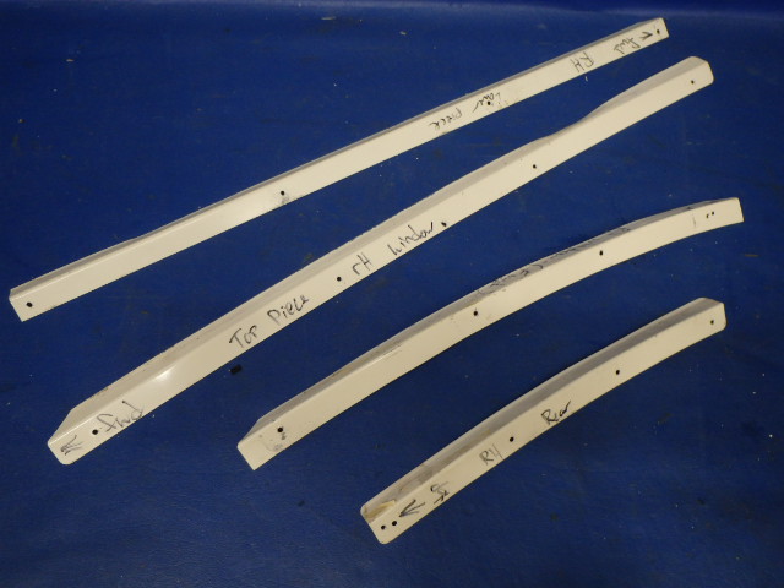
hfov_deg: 63.4
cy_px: 294
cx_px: 392
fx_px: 634
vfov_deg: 49.7
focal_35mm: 28
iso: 320
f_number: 3.9
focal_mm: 5
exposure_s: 1/30
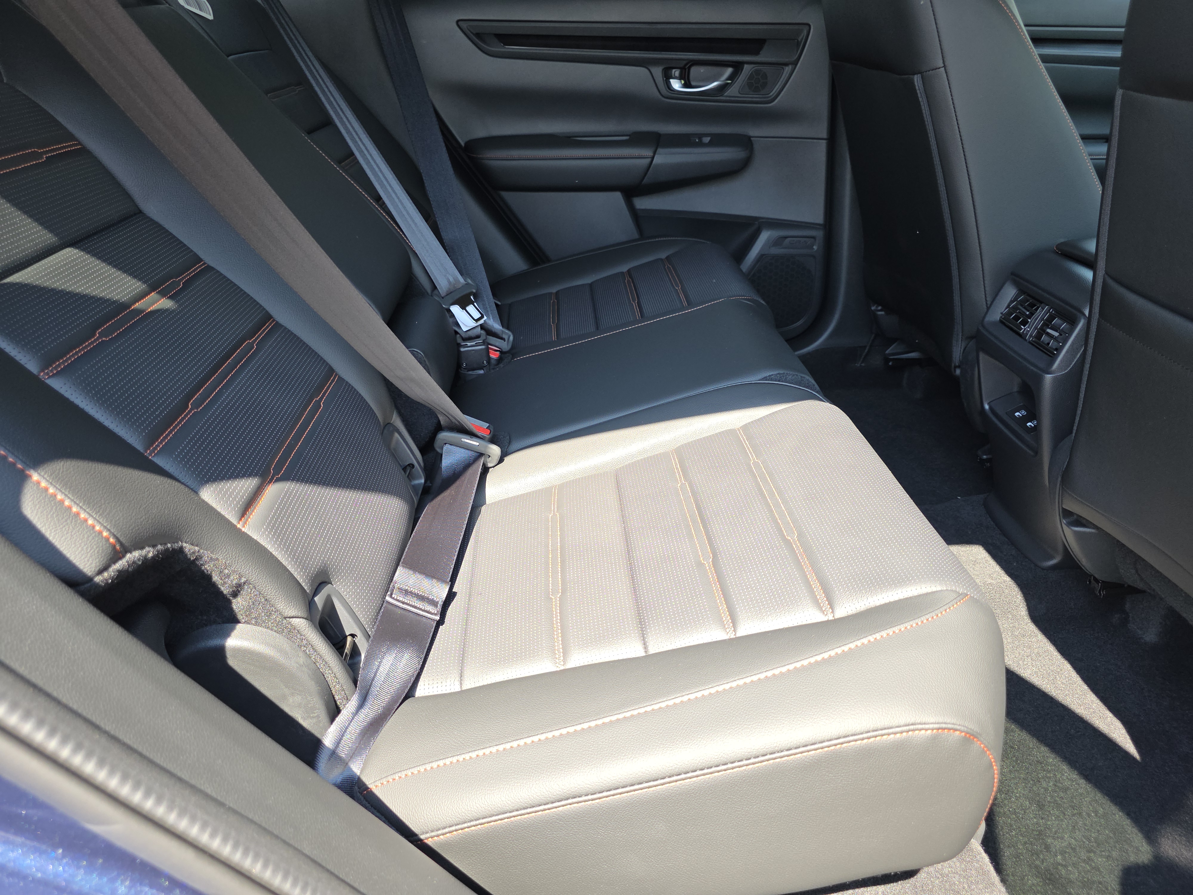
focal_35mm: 23
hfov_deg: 73.9
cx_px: 596
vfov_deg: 58.9
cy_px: 448
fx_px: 793
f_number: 1.7
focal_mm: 6.3
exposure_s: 1/180
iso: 32
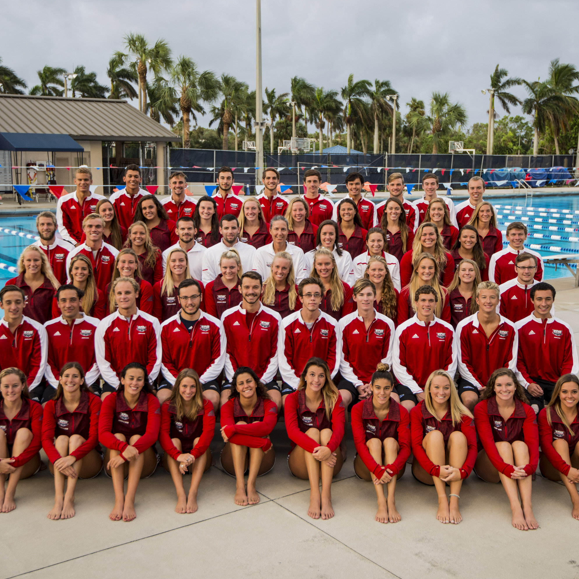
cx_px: 302
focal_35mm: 45
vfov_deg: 37.6
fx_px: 852
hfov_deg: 37.5
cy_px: 291
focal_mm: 35
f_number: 4
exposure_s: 1/320
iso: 320
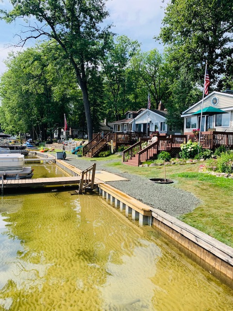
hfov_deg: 53.1
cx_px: 116
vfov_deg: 67.3
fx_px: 233
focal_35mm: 26
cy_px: 156
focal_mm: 4.25
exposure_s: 1/1235
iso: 25
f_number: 1.8
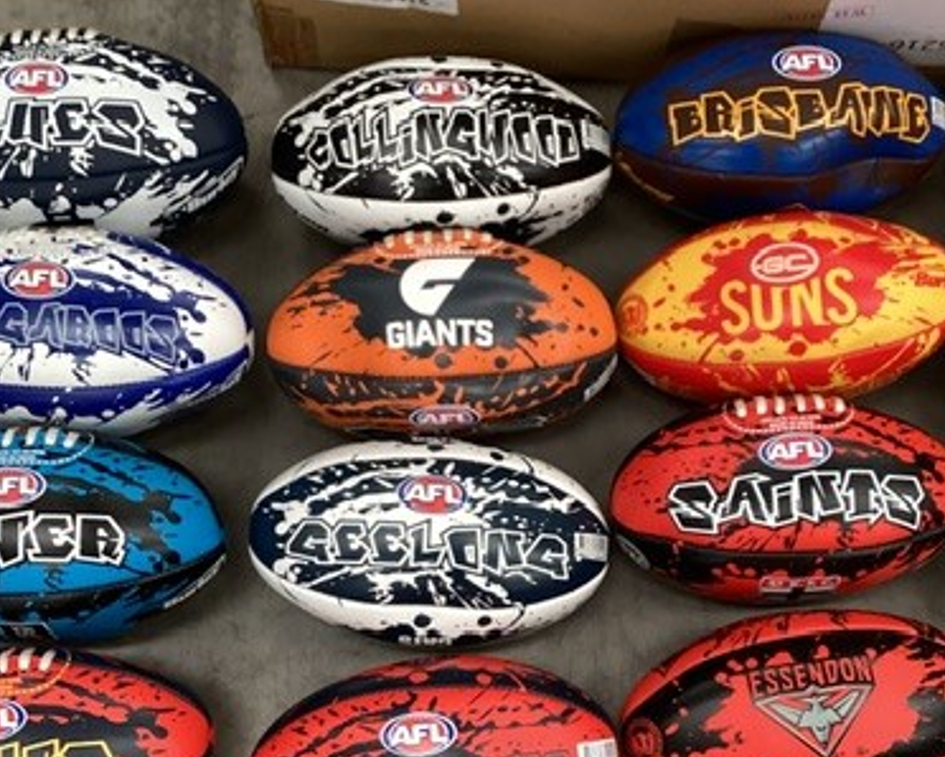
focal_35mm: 52
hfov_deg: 35.9
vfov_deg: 29.0
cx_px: 564
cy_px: 488
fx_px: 1455
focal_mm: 3.3
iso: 200
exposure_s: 1/60
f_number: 2.4
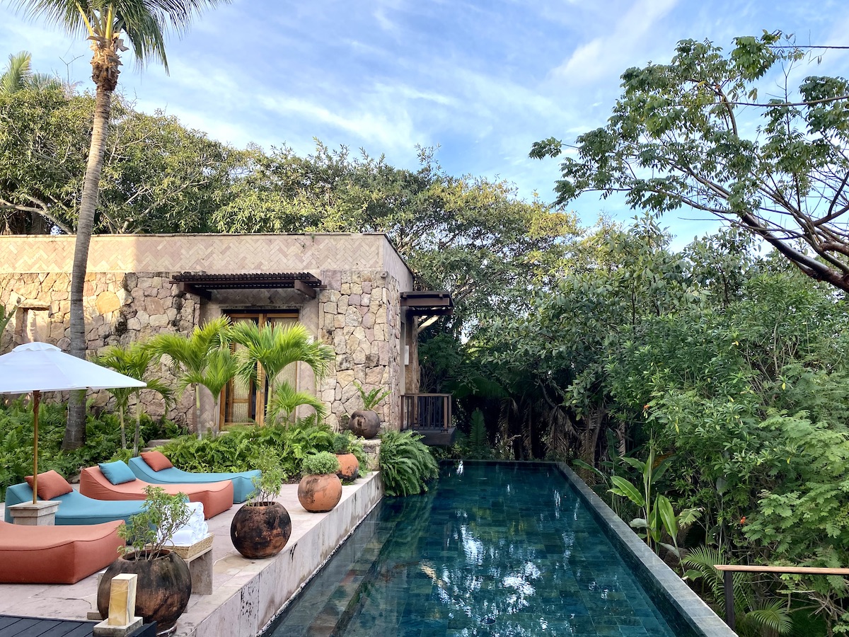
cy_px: 318
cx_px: 424
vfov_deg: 53.1
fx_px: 638
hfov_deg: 67.3
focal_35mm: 26
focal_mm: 4.25
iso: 32
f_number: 1.8
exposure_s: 1/799
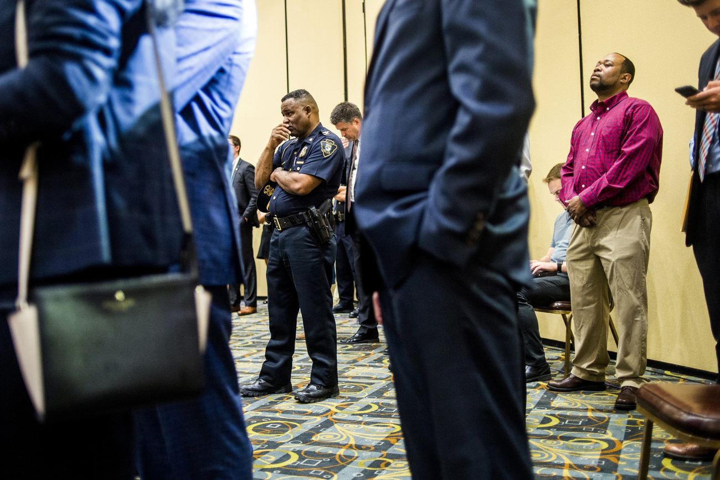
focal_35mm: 35
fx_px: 700
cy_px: 240
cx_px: 360
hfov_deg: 54.4
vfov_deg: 37.9
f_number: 2.8
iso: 4000
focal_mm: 35
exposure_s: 1/80
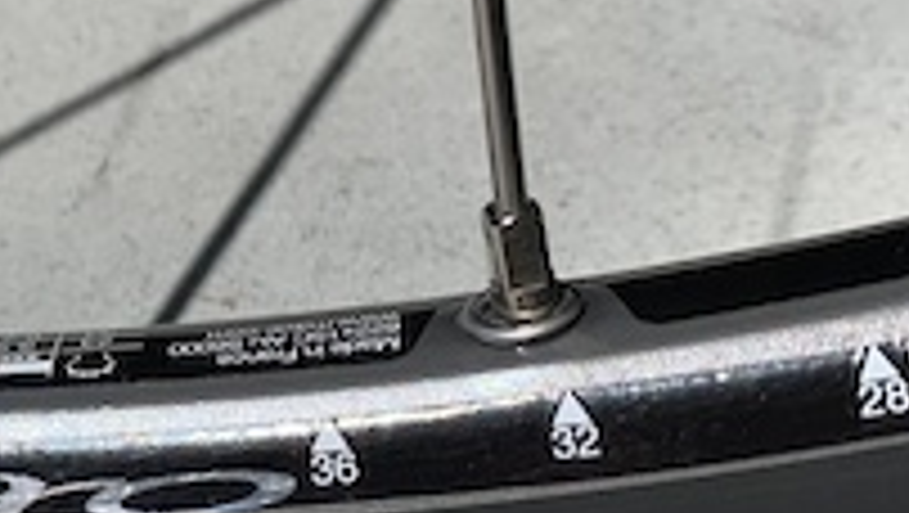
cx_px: -310
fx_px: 2702
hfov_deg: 17.7
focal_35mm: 112
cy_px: 342
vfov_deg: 10.8
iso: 25
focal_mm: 4.25
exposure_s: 1/6061
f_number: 1.8
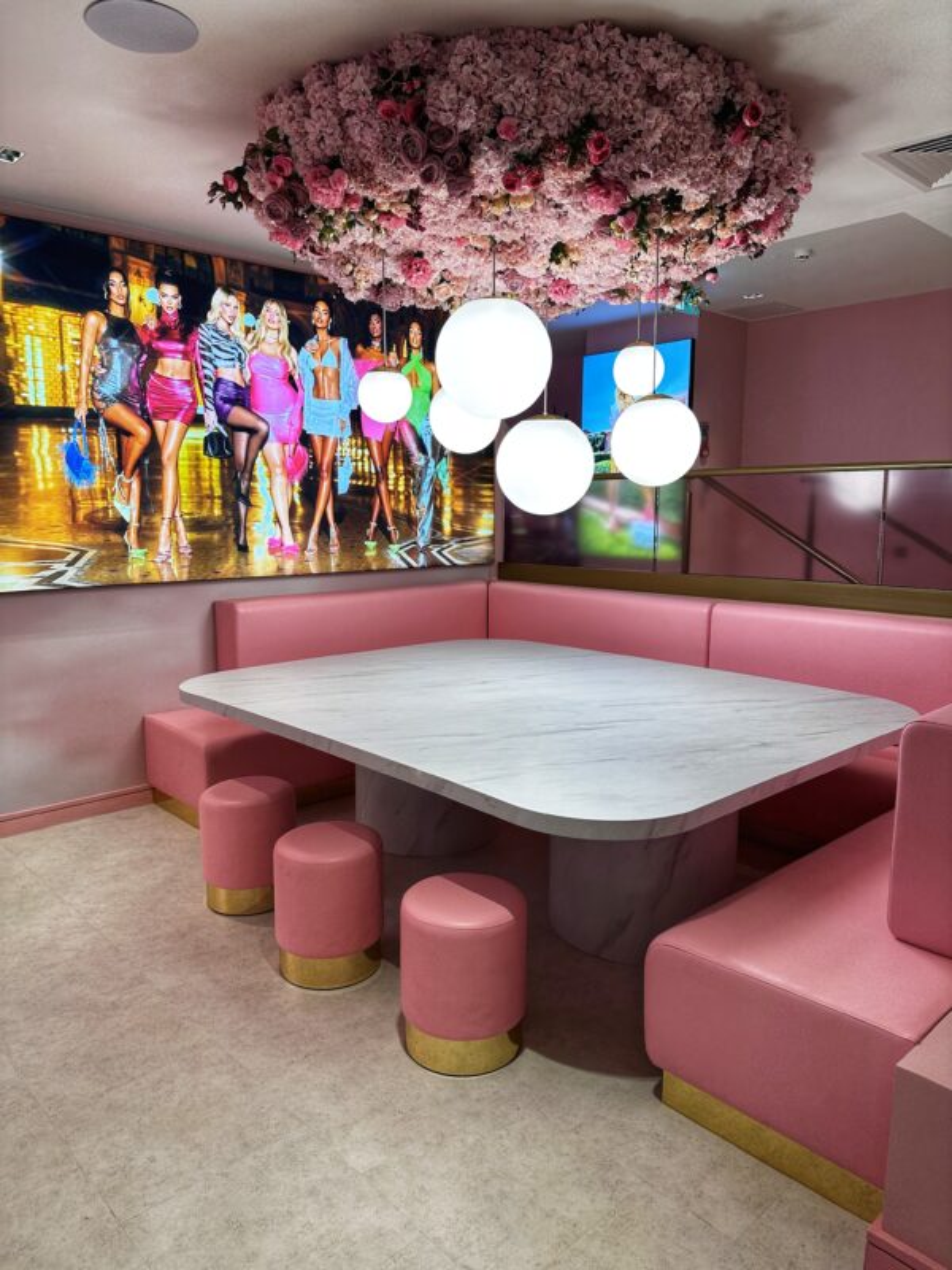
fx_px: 880
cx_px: 476
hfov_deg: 56.8
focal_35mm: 24
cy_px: 635
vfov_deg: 71.6
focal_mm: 6.86
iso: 80
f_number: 1.78
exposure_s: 1/180
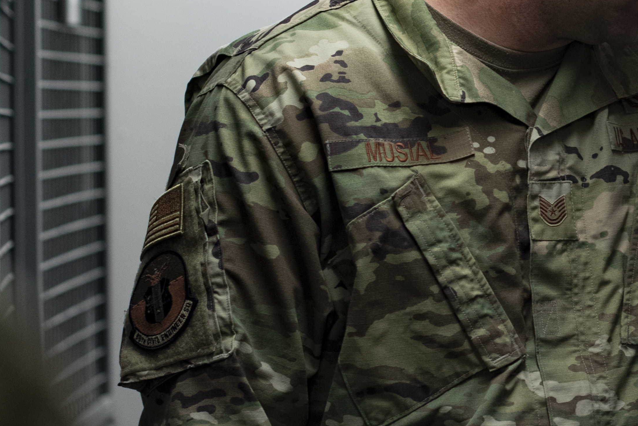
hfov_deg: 12.1
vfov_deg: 8.2
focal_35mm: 168
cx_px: 622
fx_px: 2978
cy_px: 164
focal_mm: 50
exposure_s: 1/125
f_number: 2.5
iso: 500
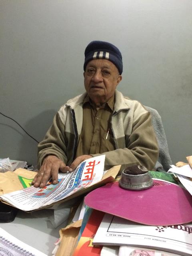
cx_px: 96
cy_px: 128
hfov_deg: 46.8
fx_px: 222
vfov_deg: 60.0
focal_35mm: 30
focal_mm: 4.12
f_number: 2.2
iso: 320
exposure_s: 1/15
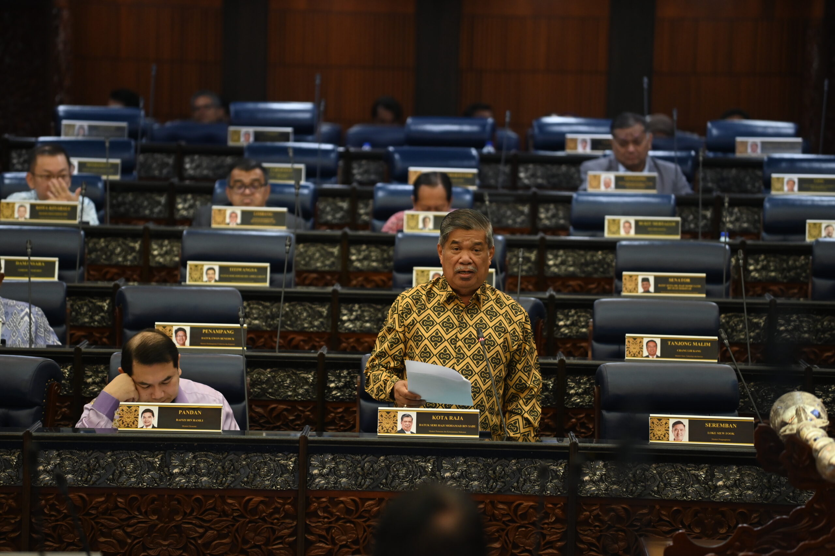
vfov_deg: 6.9
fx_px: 4635
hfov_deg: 10.3
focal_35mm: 200
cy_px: 278
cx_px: 418
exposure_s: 1/250
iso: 2000
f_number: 4
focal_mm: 200
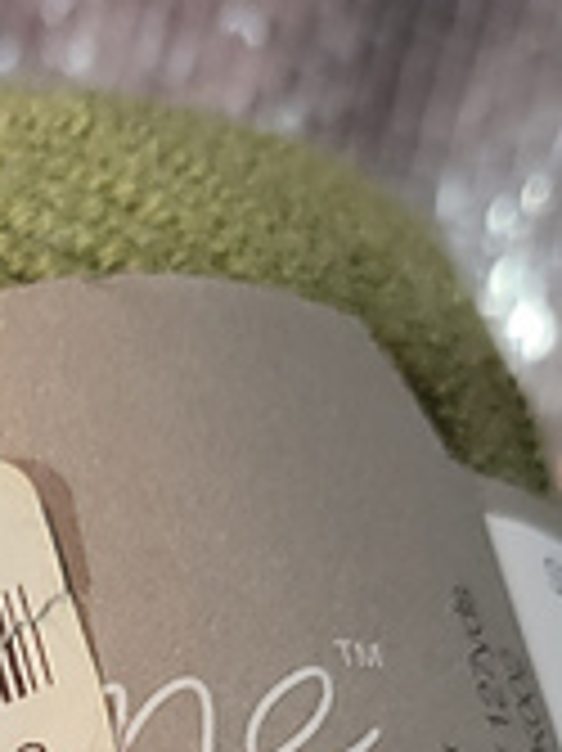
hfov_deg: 15.5
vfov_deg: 19.0
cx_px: -106
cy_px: 1085
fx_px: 1994
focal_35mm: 92
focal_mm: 5
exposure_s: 1/30
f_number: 1.8
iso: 640
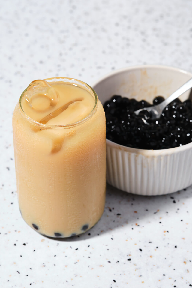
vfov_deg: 17.1
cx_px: 96
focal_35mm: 120
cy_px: 144
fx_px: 960
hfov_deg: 11.4
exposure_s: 1/200
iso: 160
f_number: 8
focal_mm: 80
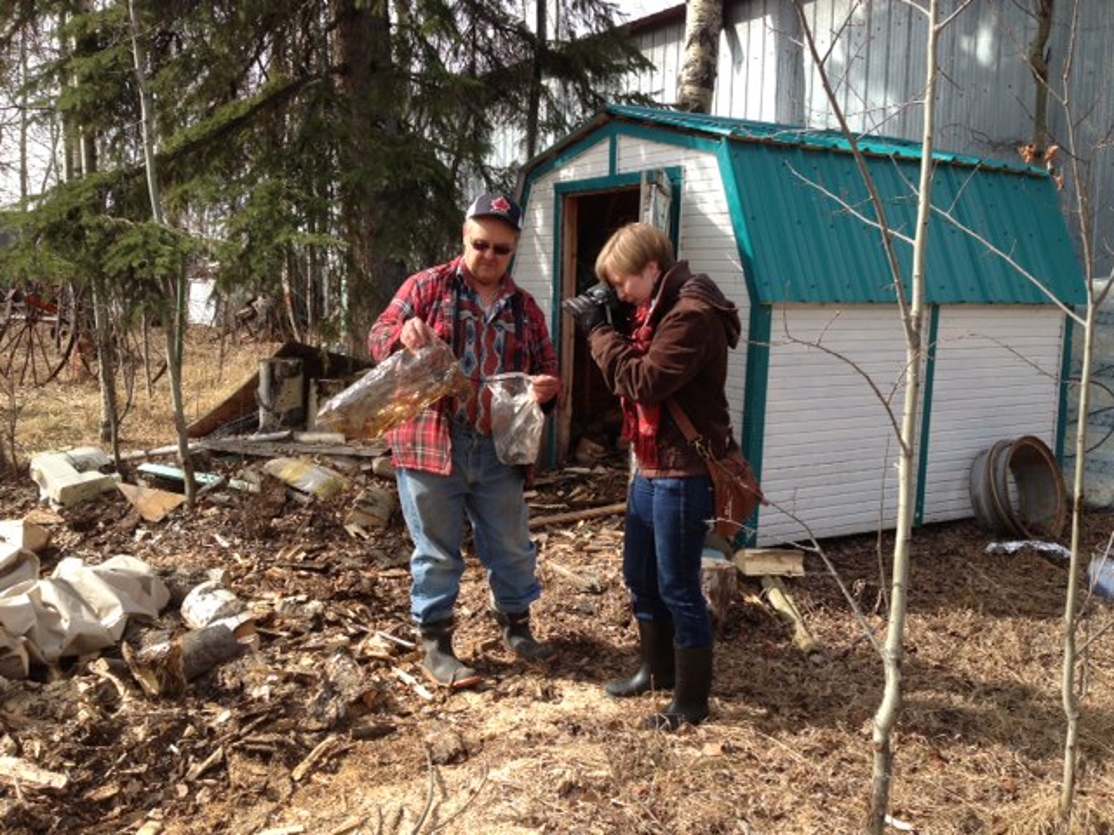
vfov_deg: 42.9
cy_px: 418
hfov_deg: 55.4
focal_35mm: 33
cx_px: 557
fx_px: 1062
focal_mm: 4.13
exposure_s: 1/623
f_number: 2.4
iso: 50
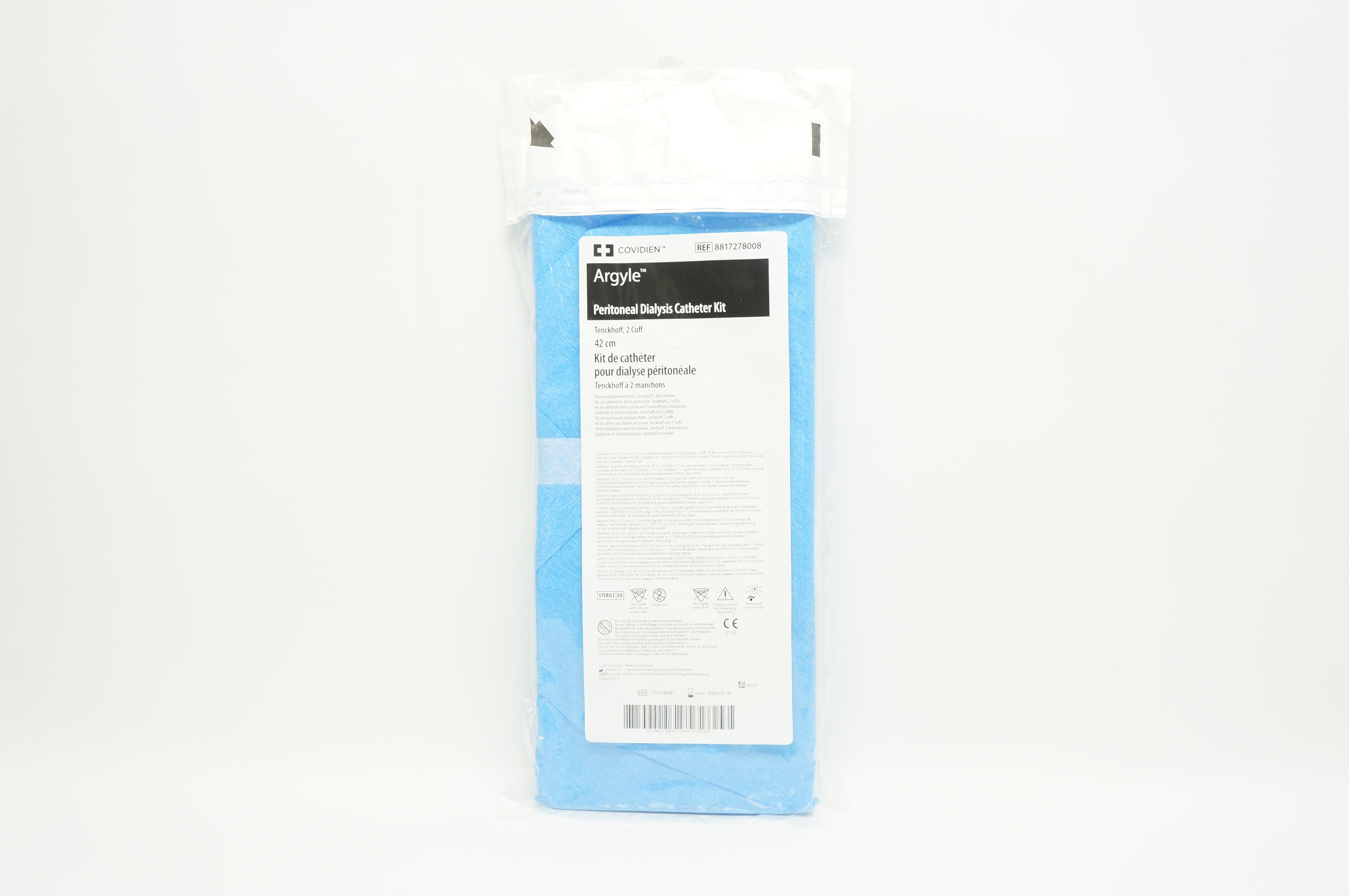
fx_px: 1235
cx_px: 674
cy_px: 448
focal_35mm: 33
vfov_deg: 39.9
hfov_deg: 57.3
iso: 400
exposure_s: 1/40
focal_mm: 22
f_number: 6.3
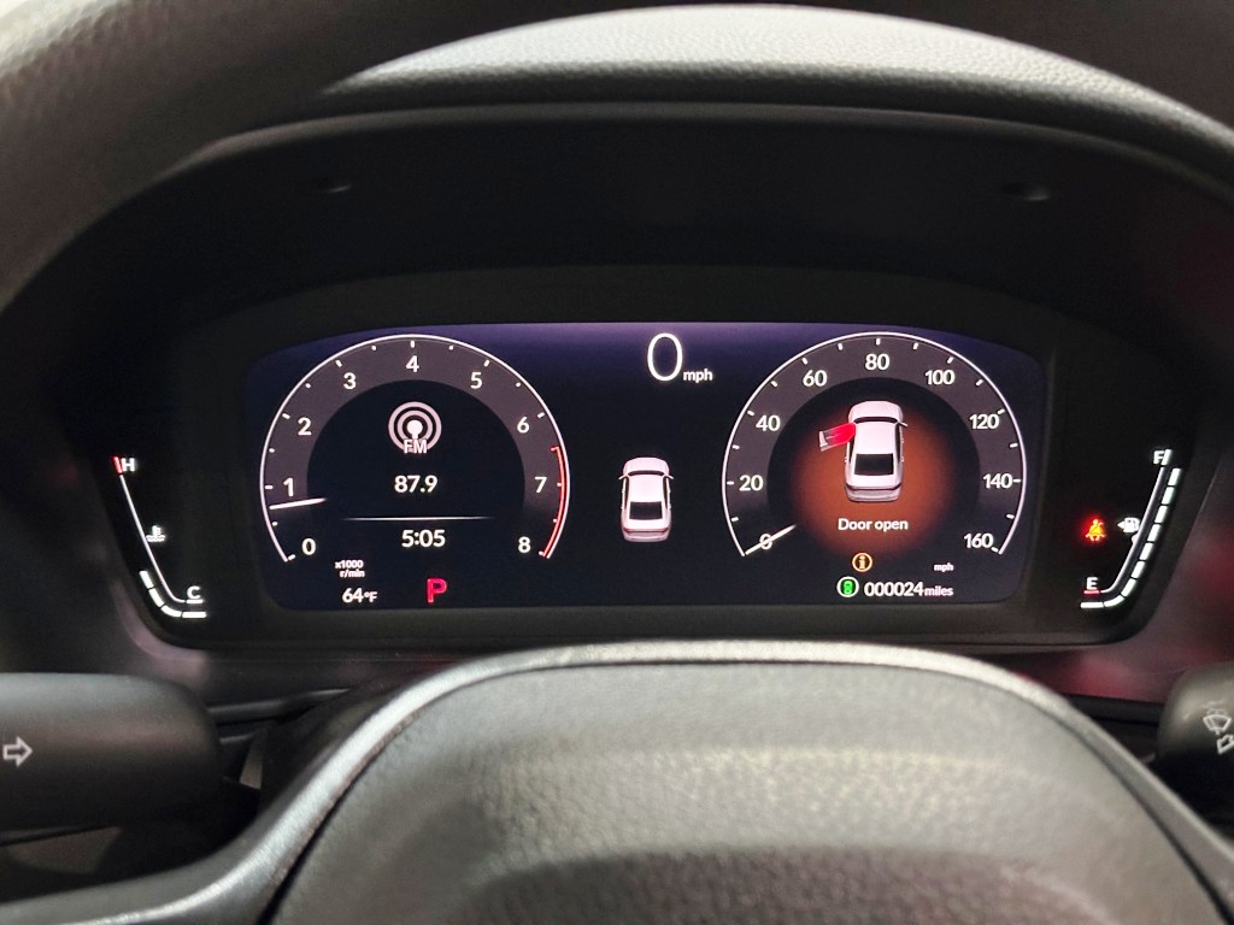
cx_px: 617
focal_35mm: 48
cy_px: 462
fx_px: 1711
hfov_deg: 39.7
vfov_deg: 30.3
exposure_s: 1/24
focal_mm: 6.86
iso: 640
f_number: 1.78
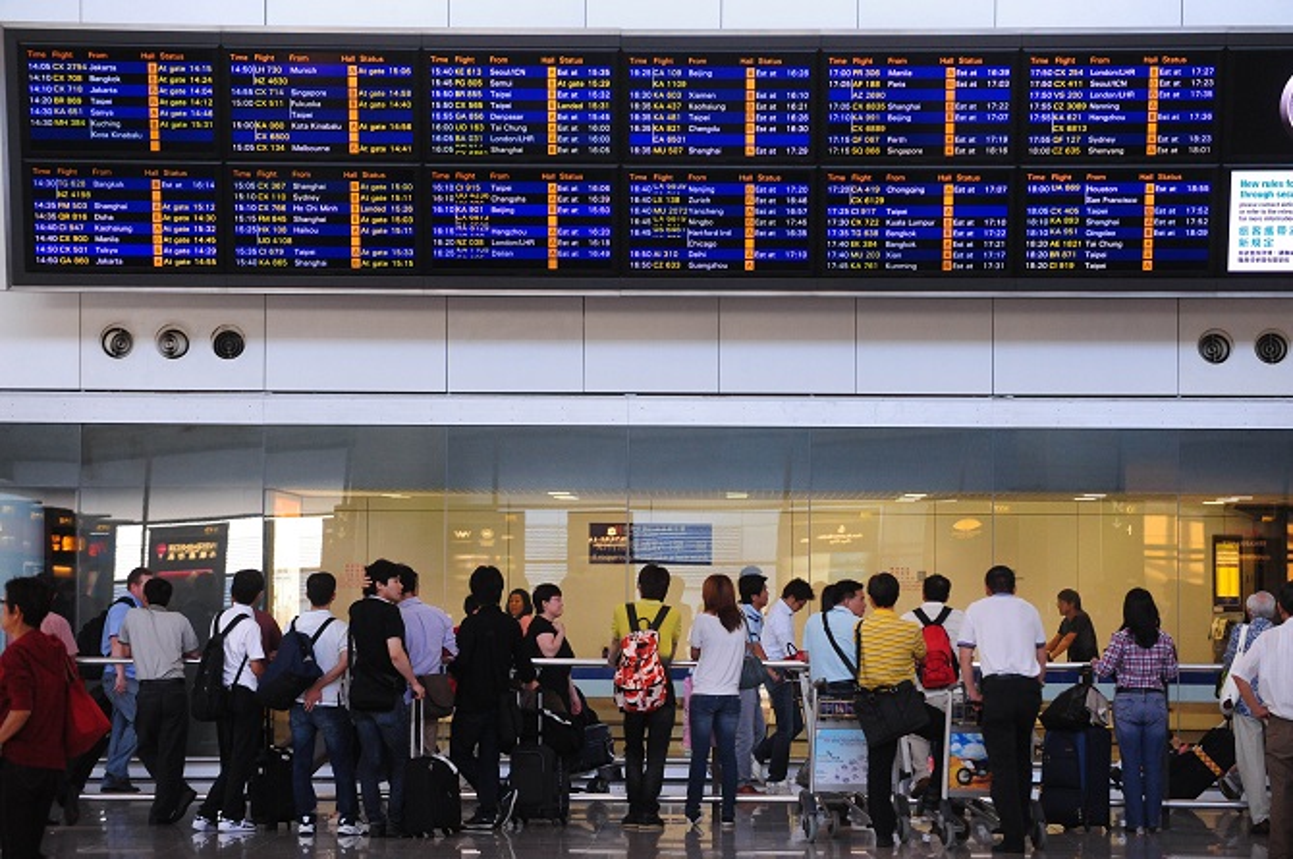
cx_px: 646
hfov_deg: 15.2
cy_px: 430
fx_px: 4843
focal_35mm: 135
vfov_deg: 10.1
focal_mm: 135
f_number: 4.5
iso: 2500
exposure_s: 1/250
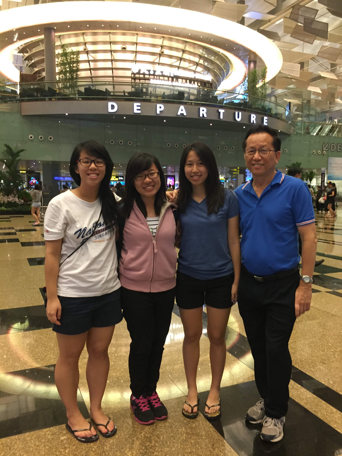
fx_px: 382
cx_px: 171
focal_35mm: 29
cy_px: 228
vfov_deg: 61.7
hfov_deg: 48.2
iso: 200
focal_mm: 4.15
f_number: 2.2
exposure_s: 1/33
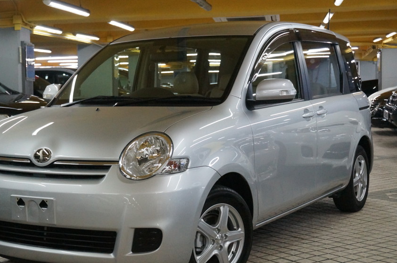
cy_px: 151
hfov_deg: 32.3
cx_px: 162
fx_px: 683
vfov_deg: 21.8
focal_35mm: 62
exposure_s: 1/160
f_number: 5
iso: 3200
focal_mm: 34
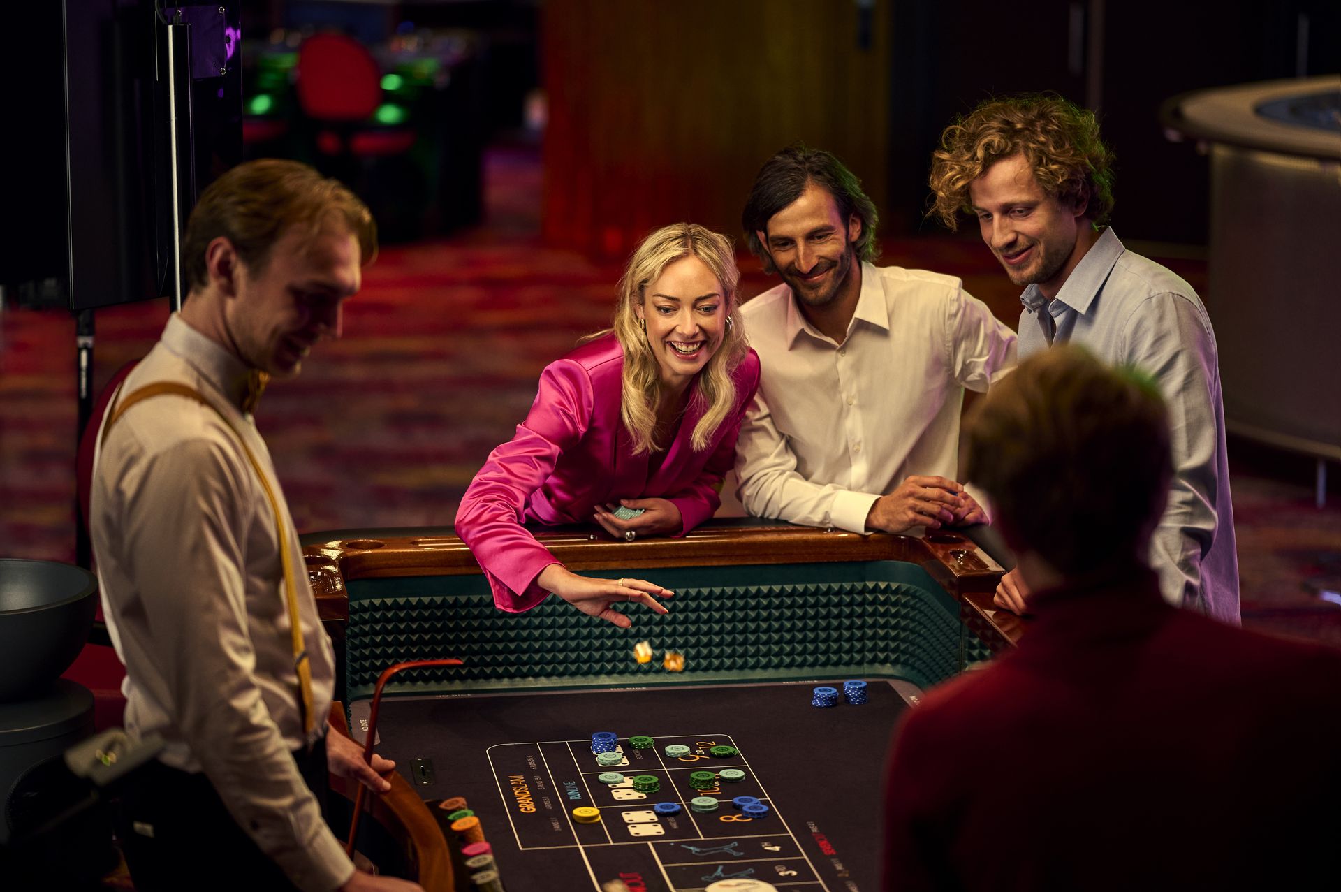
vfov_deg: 16.0
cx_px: 670
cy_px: 446
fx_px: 3164
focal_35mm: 85
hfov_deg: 23.9
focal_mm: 85
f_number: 1.8
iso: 800
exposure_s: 1/400
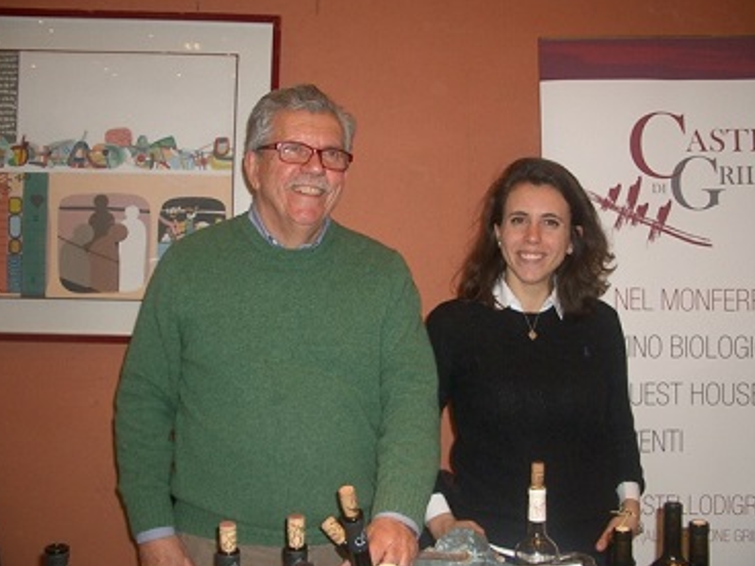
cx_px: 384
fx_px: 829
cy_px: 289
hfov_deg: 49.0
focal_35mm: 38
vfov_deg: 37.7
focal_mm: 5.8
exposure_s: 1/40
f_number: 2.6
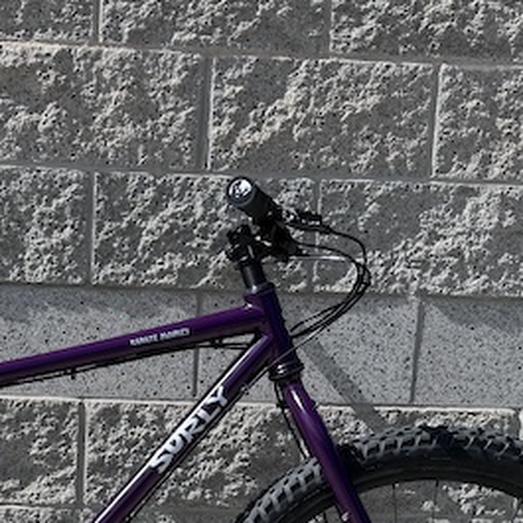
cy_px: 553
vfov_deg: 25.2
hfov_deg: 26.2
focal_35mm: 64
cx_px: 77
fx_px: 1094
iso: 80
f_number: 1.78
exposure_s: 1/4310
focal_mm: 6.76
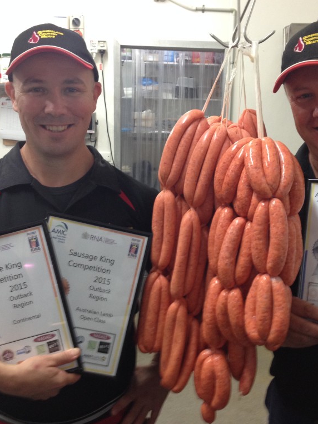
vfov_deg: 40.4
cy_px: 212
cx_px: 176
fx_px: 576
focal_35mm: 47
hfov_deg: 30.8
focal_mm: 4.28
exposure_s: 1/20
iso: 100
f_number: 2.4
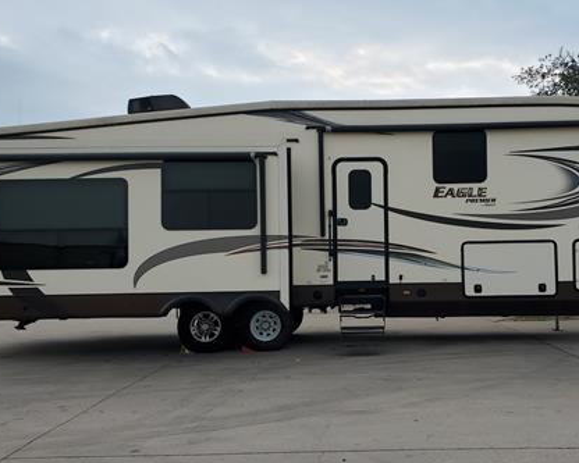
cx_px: 358
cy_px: 221
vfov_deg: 38.2
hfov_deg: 46.5
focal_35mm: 39
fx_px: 668
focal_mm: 4.3
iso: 50
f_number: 2.4
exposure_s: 1/766
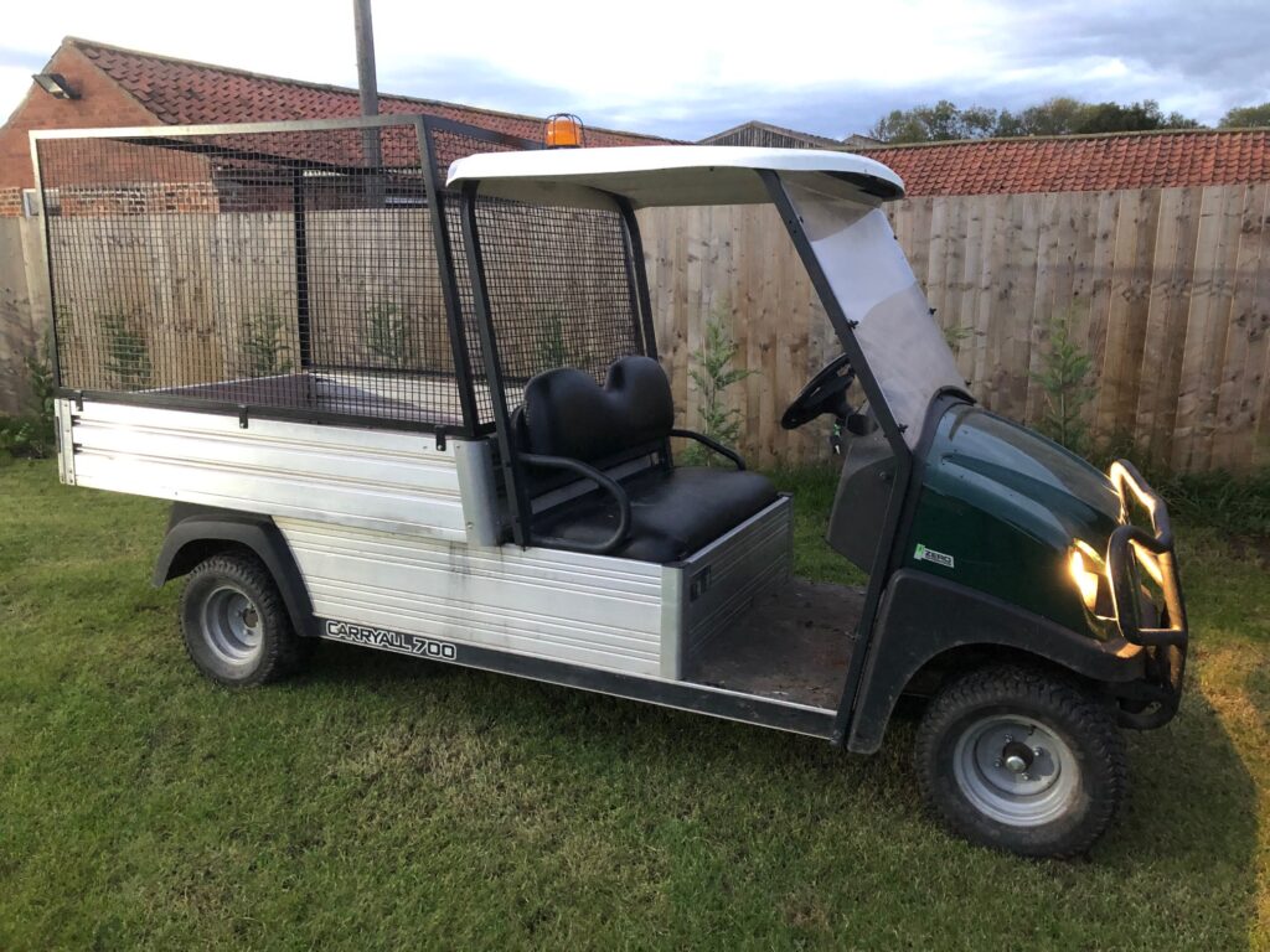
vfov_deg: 49.7
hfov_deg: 63.4
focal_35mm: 28
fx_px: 1027
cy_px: 476
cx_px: 635
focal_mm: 3.99
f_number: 1.8
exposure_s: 1/5
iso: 80
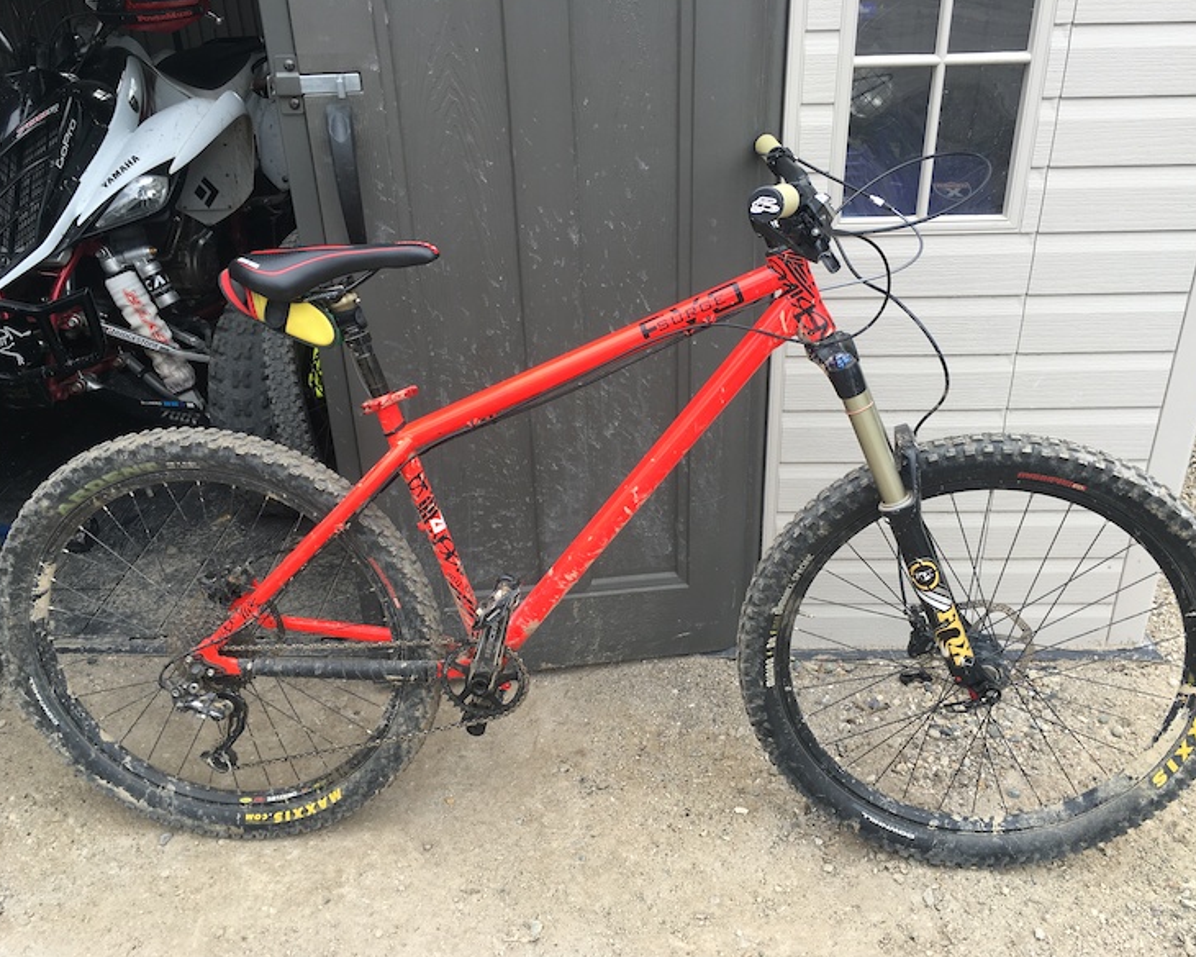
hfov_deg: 57.2
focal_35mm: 31
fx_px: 1097
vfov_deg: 47.1
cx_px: 611
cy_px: 487
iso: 25
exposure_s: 1/160
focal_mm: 4.15
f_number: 2.2
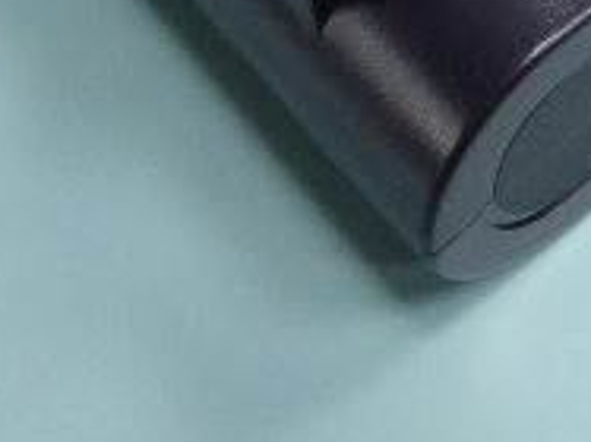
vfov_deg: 16.2
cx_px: 613
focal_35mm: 82
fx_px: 1399
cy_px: -253
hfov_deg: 22.8
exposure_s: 1/30
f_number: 3.3
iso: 400
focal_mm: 4.3
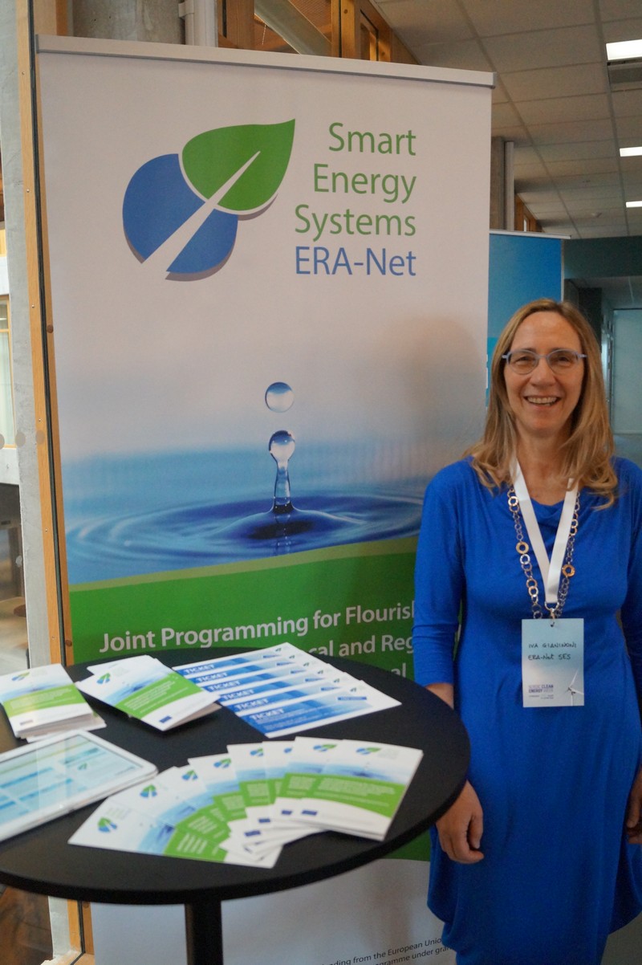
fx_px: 884
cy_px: 482
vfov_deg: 57.2
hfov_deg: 39.9
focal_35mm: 33
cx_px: 321
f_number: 4
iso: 3200
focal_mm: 22
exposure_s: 1/160
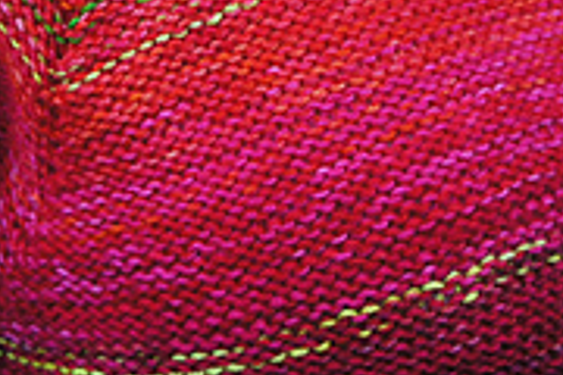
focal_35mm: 100
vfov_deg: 13.2
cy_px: -102
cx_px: 169
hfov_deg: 20.3
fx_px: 1564
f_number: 4.5
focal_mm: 24
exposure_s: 1/80
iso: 250
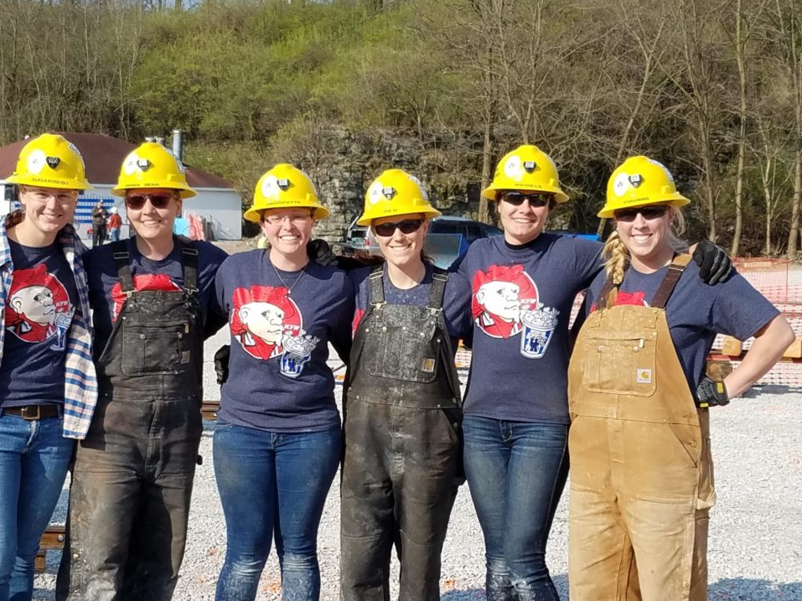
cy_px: 306
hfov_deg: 61.5
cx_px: 357
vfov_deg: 48.2
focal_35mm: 29
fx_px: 672
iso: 50
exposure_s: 1/2344
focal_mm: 4.2
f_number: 1.7
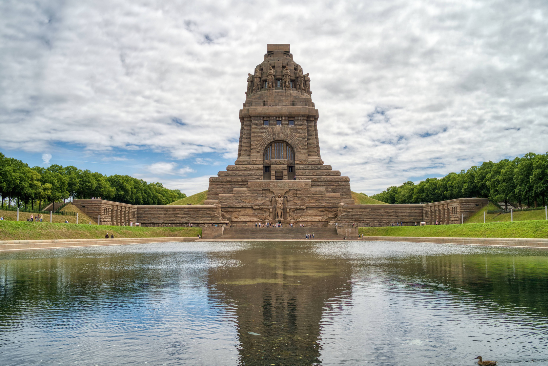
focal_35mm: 35
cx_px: 274
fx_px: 533
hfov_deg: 54.4
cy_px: 183
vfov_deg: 37.9
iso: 100
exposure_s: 1/400
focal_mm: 35
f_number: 8
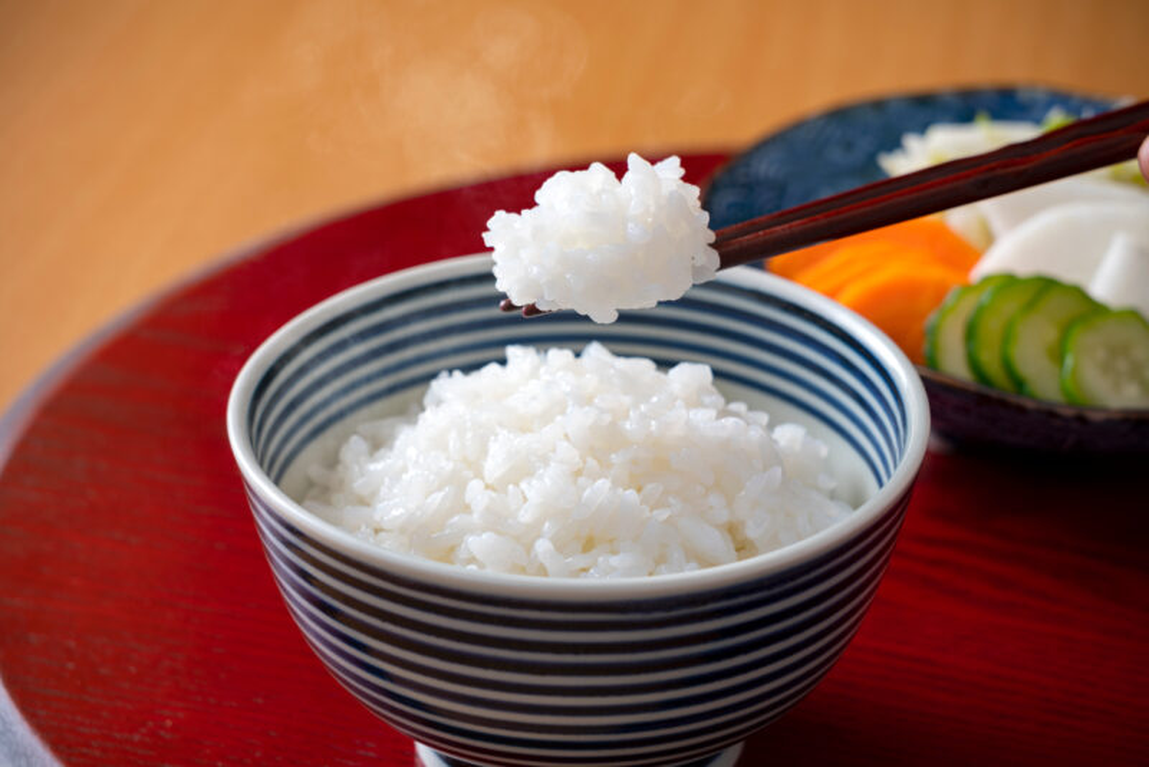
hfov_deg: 19.4
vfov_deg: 13.1
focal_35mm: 105
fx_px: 3352
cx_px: 574
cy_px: 384
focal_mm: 105
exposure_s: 1/125
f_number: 10
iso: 64
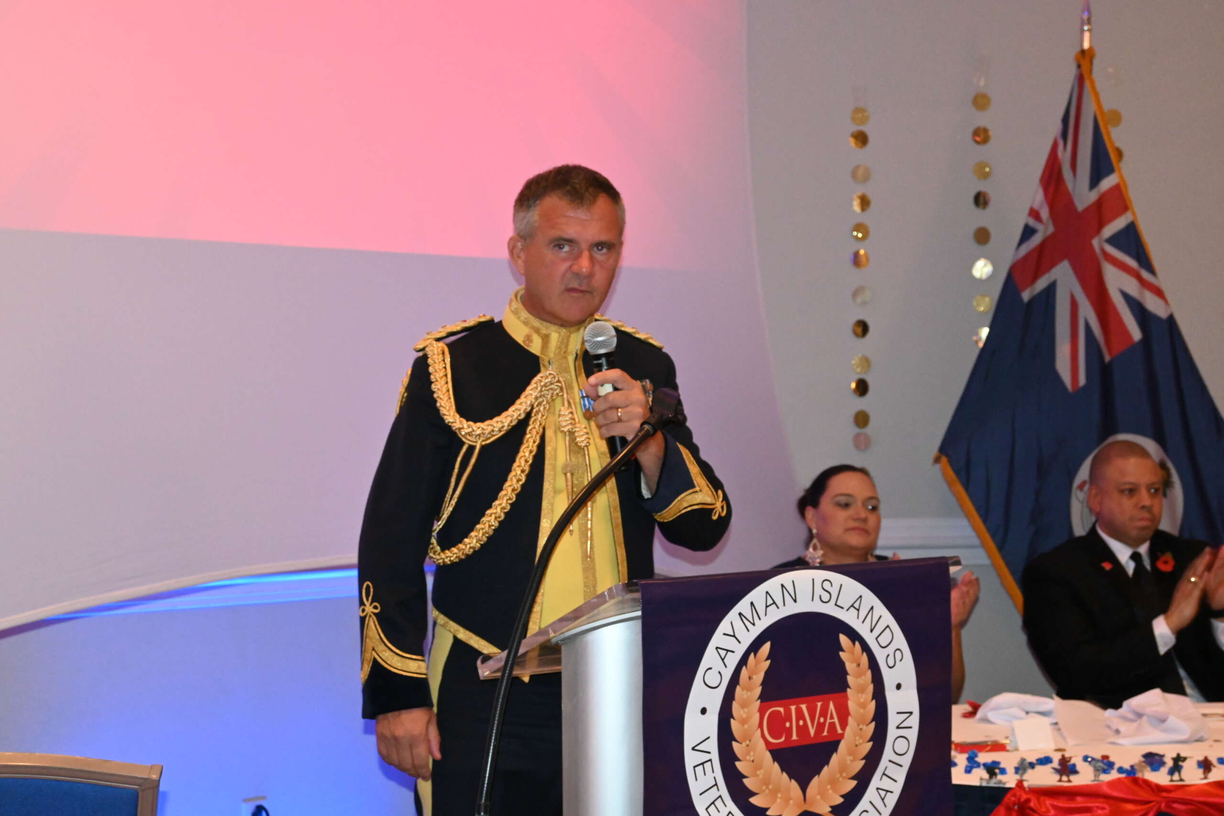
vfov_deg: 23.8
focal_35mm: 57
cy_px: 408
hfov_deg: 35.1
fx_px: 1938
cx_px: 612
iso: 3600
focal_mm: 38
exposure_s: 1/60
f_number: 5.6
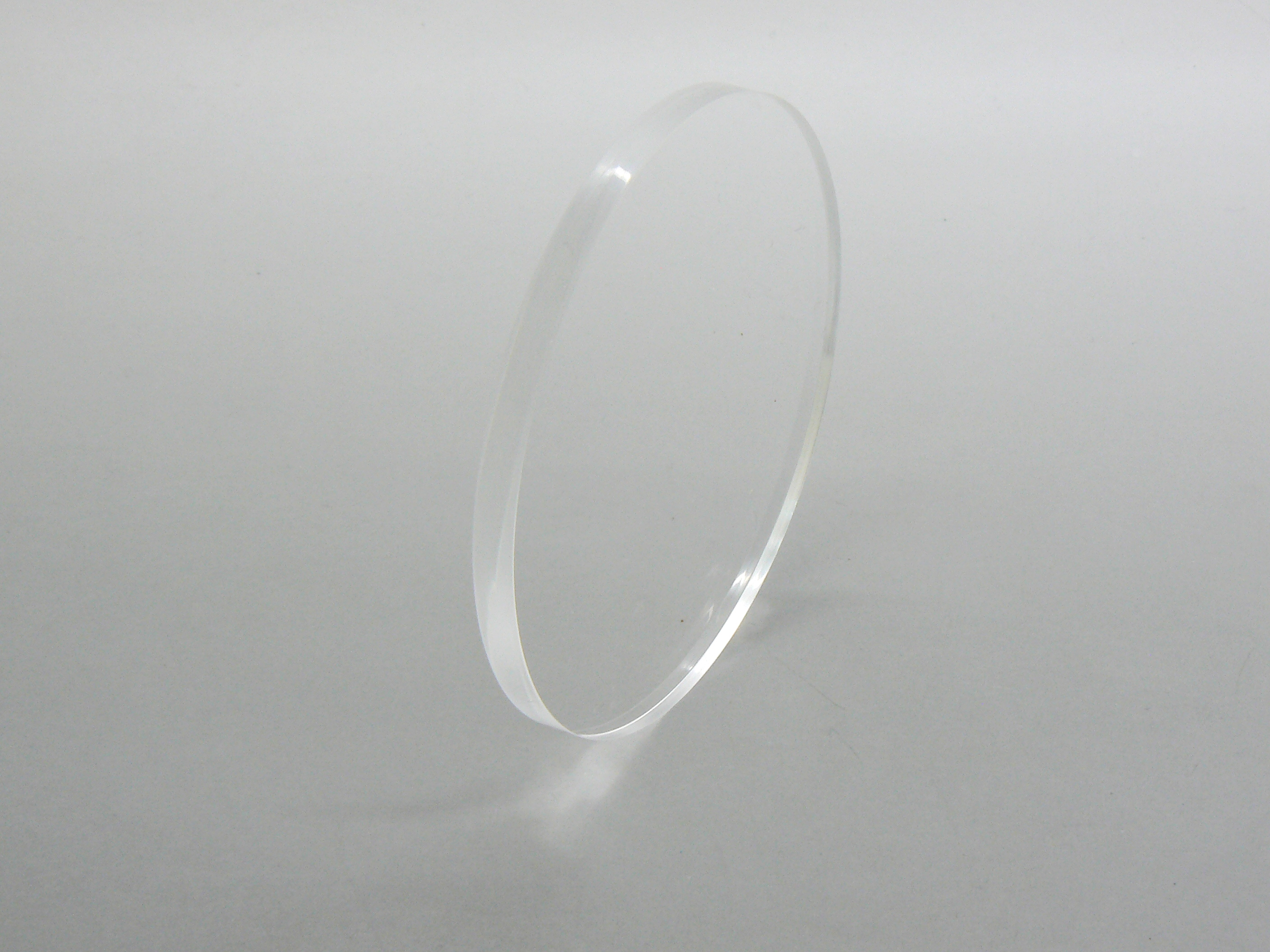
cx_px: 635
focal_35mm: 93
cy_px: 476
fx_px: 3412
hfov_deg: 21.1
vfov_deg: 15.9
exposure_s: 1/20
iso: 100
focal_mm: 15.5
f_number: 8
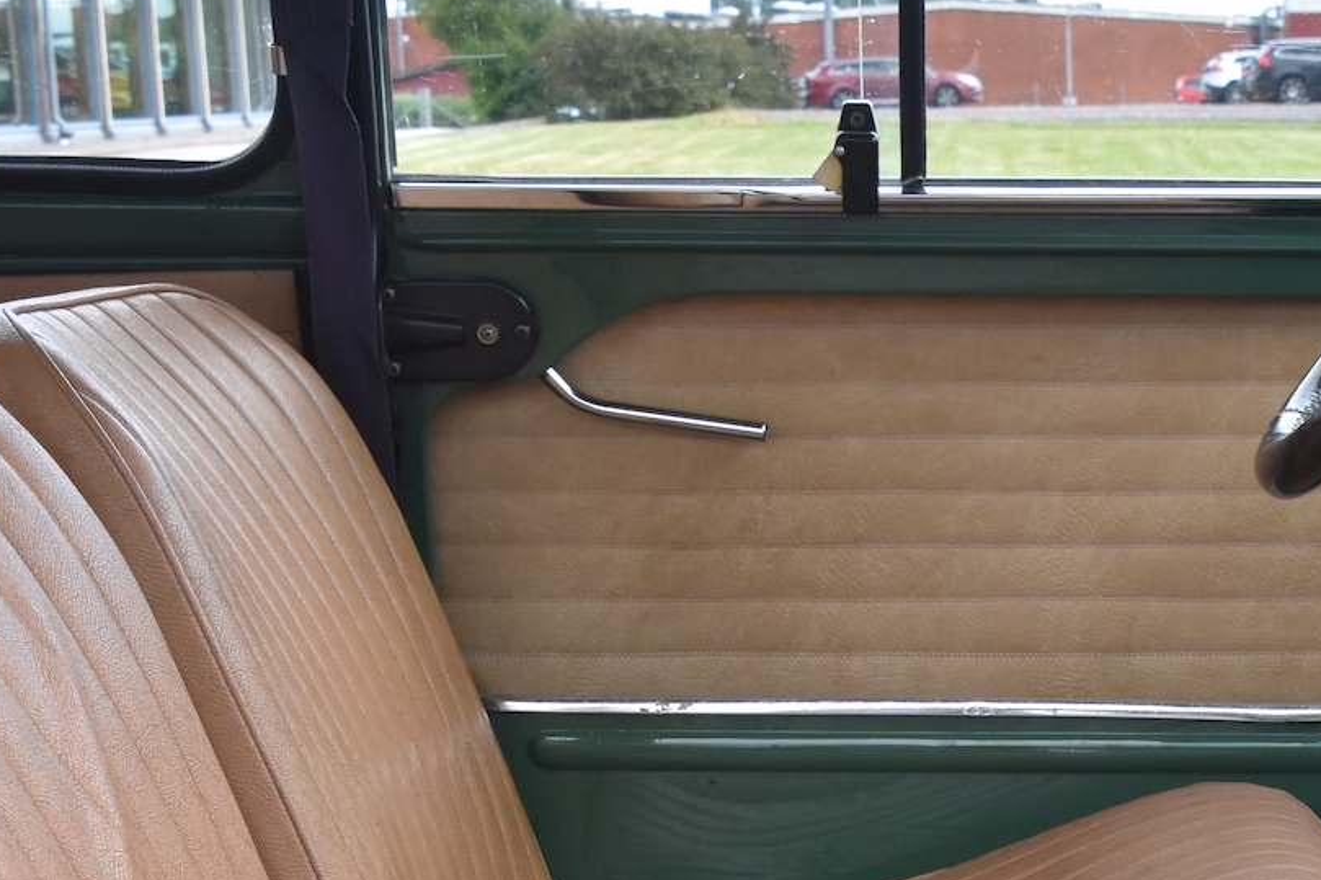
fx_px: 3265
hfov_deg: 22.3
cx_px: 1194
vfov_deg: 15.0
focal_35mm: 89
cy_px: 931
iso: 800
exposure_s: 1/400
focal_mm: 24
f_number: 8
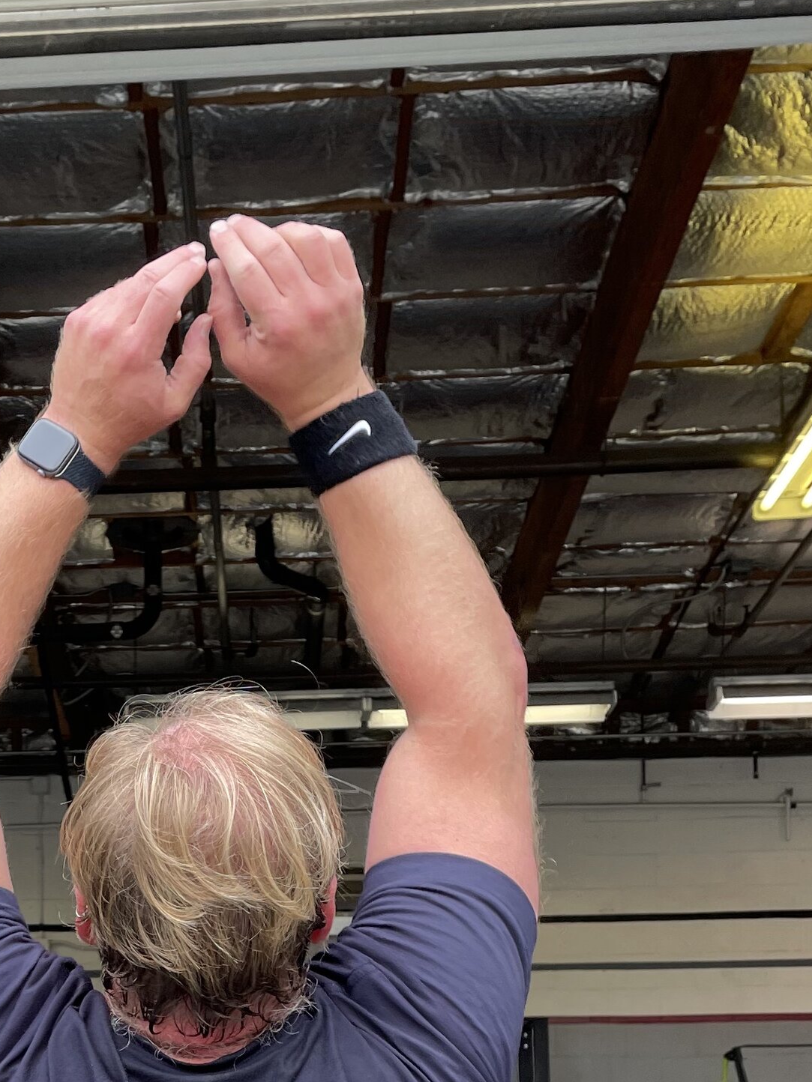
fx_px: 1877
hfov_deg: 23.8
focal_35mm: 60
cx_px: 98
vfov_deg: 30.1
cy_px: 1061
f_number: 1.6
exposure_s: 1/121
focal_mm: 4.2
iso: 40
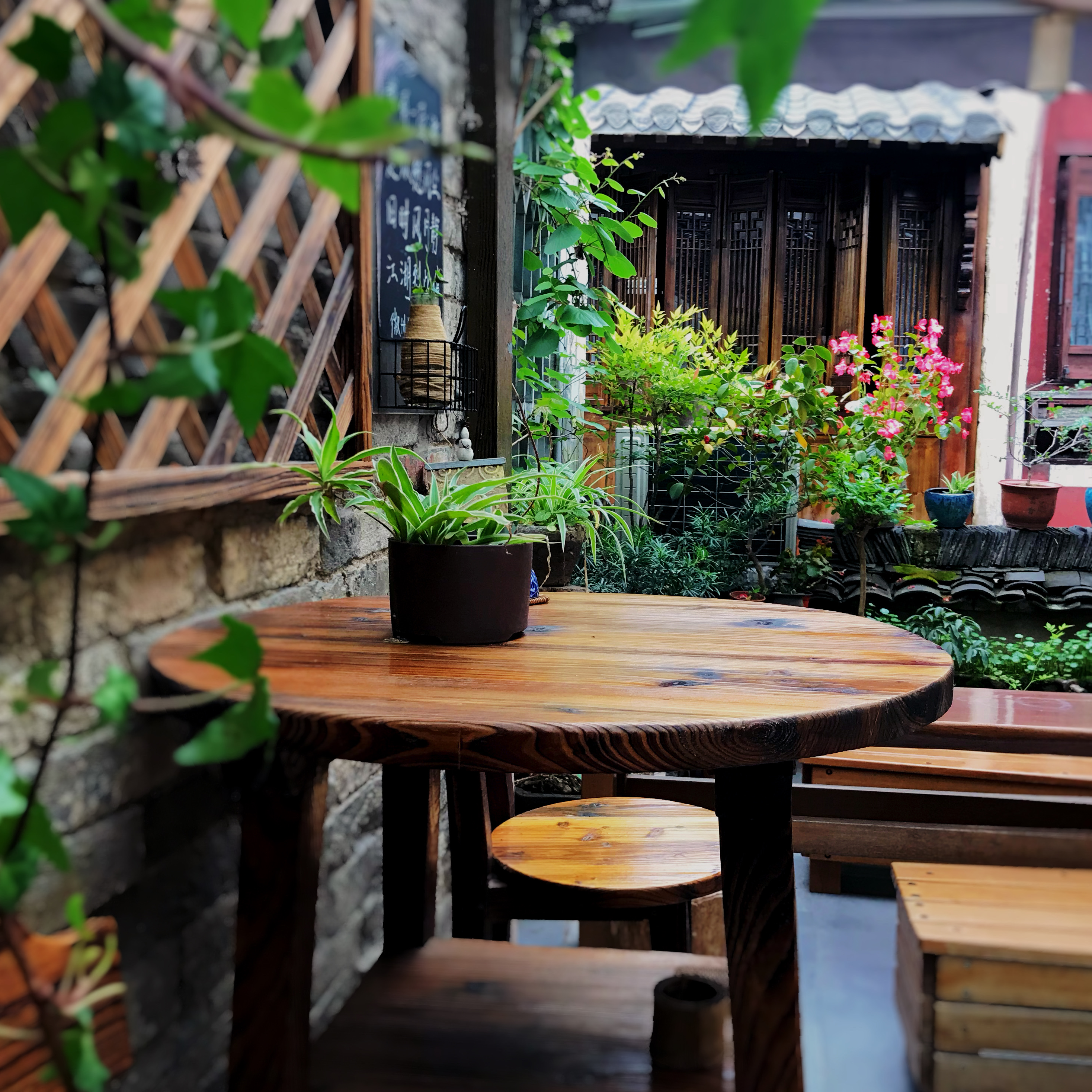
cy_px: 562
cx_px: 603
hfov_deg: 48.4
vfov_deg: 48.4
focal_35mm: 34
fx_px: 1213
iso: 32
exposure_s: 1/33
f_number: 1.8
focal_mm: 3.99
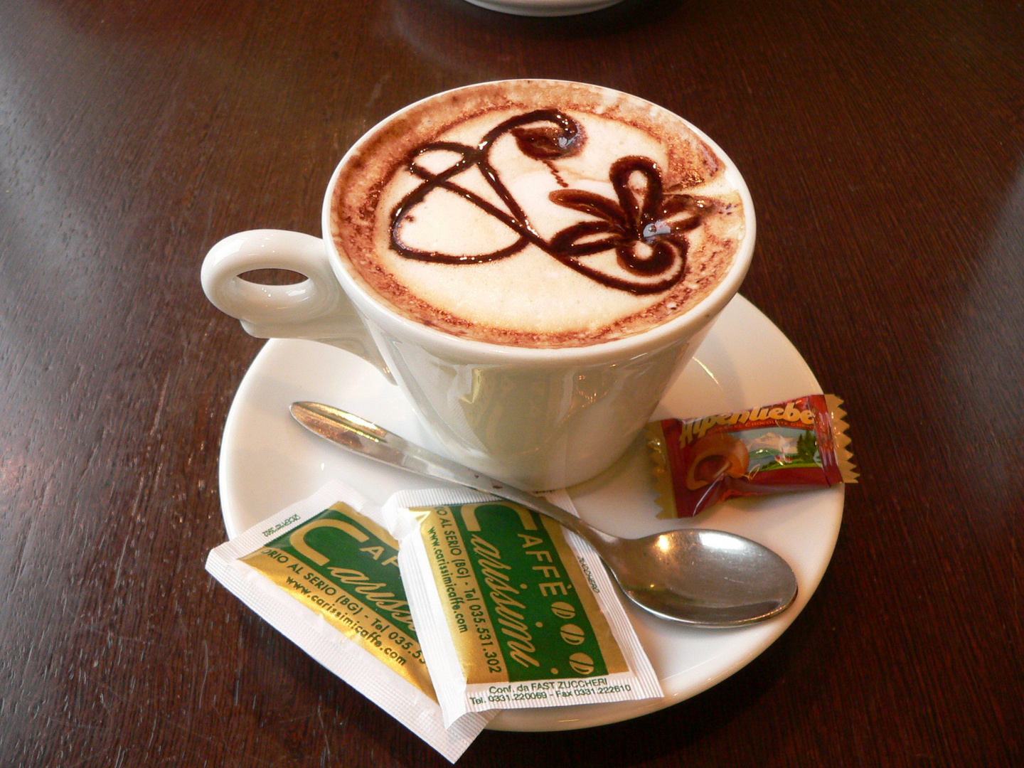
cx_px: 512
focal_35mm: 36
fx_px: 1065
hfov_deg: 51.4
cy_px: 384
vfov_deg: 39.7
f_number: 2.8
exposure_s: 1/25
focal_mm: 6
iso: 200
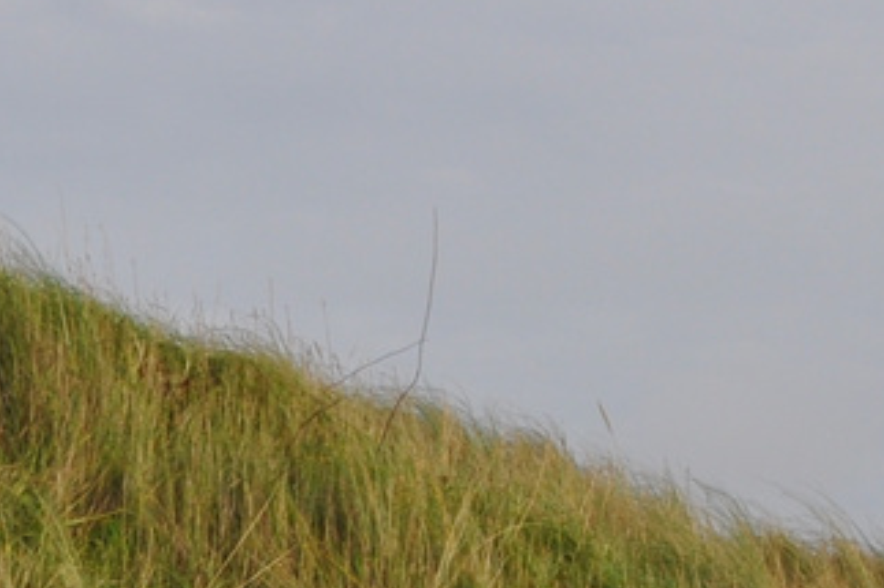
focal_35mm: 181
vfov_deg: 7.4
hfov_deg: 10.6
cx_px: 1628
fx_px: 4442
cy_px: -350
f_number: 14
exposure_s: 1/160
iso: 200
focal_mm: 24
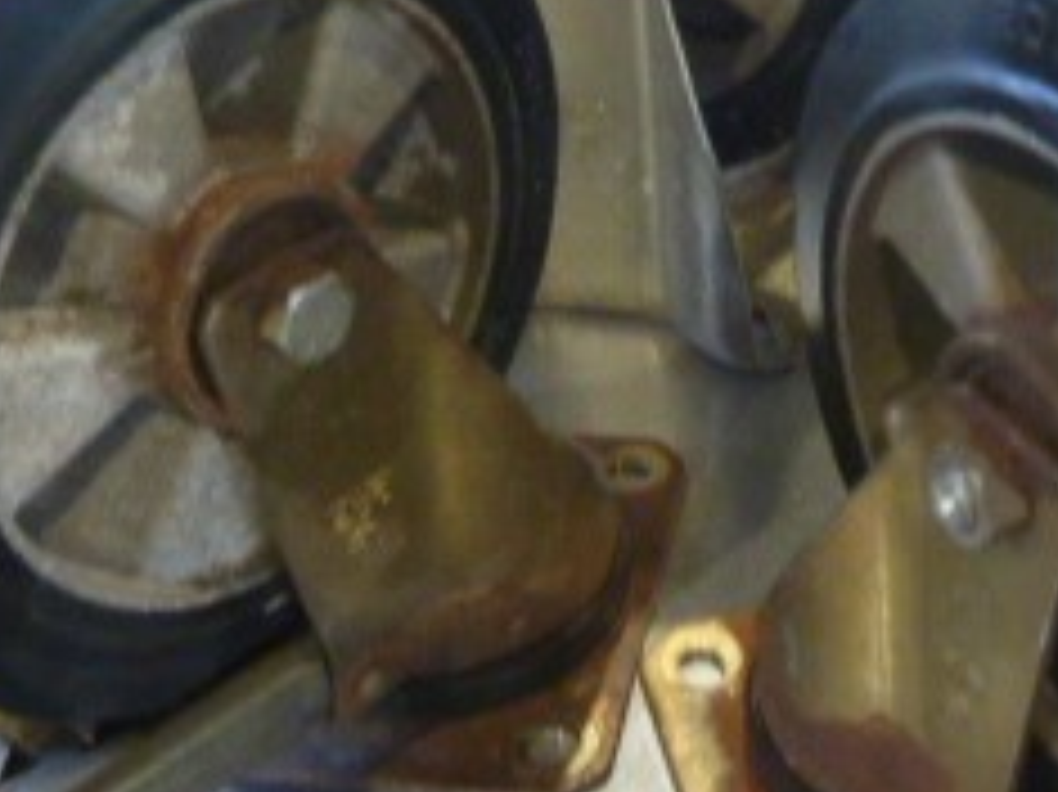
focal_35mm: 68
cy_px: 158
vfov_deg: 21.3
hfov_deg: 28.1
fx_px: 2077
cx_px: 824
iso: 400
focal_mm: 4.1
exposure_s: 1/10
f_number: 3.3
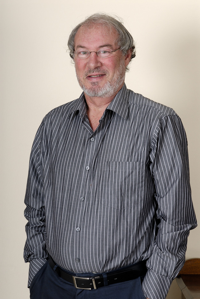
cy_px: 150
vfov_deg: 16.0
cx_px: 100
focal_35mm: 128
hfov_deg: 10.8
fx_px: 1059
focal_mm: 85
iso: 200
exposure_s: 1/250
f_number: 8
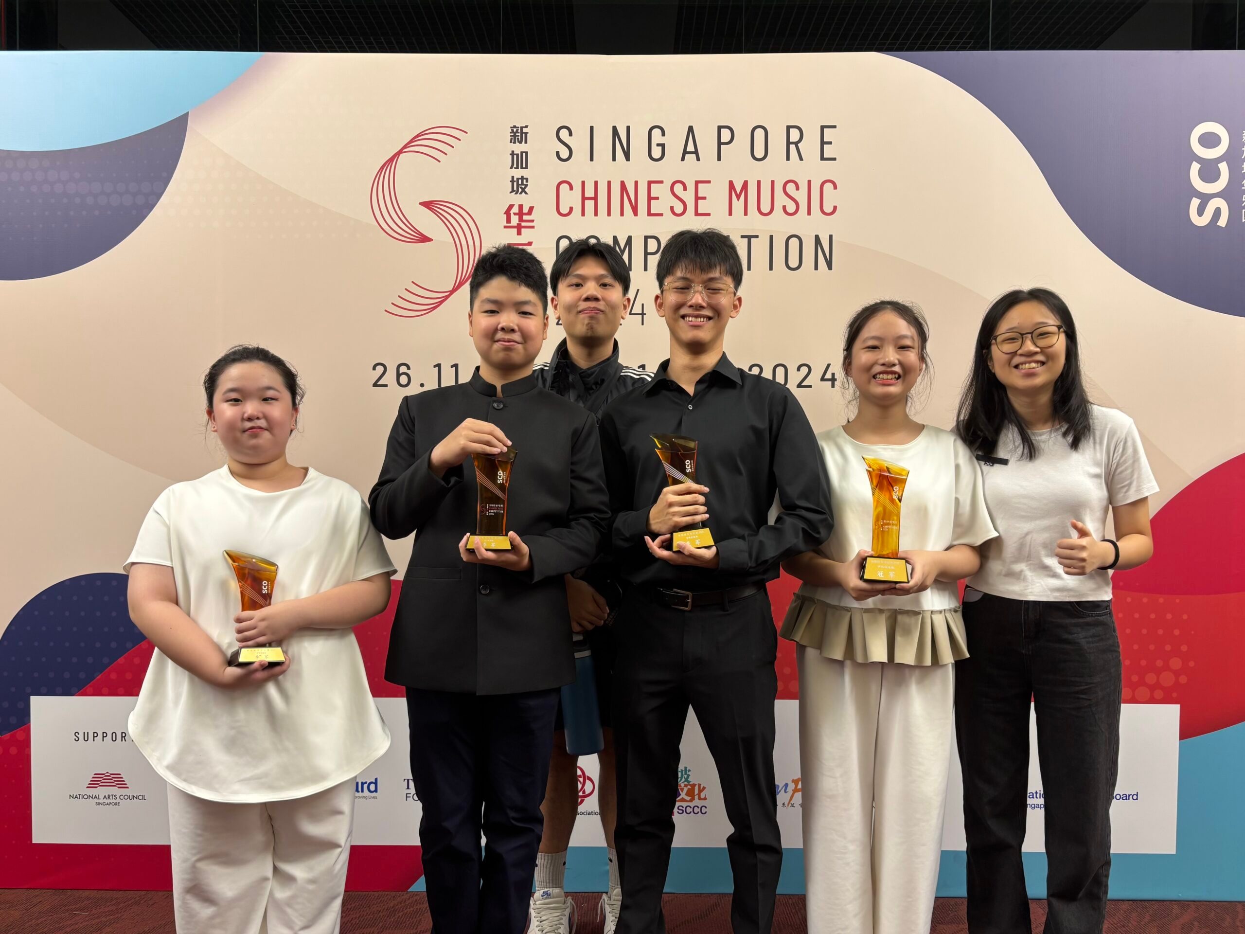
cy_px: 467
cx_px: 622
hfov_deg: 67.3
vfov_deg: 53.1
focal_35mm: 26
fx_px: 935
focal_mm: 5.96
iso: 80
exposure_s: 1/50
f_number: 1.6
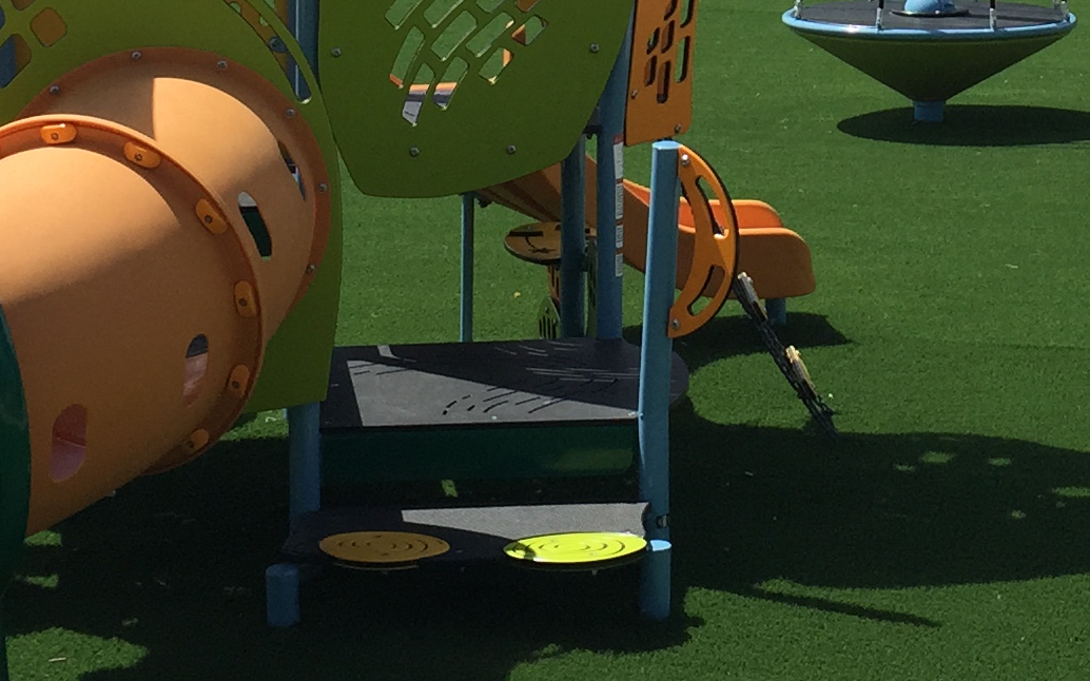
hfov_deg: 21.2
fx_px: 2881
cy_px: -258
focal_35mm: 97
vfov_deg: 12.9
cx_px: 862
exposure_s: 1/2326
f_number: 2.2
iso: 32
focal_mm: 4.15
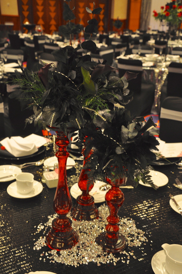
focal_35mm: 42
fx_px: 319
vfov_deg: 46.4
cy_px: 137
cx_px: 91
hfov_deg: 31.8
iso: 640
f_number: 5.6
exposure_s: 1/10
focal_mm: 28
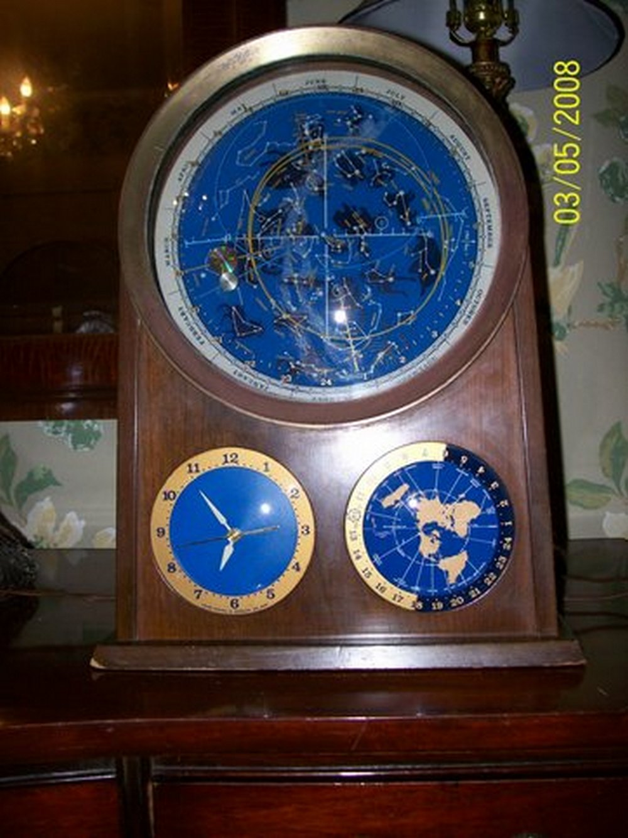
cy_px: 419
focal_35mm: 36
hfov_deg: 39.6
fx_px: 871
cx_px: 314
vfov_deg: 51.4
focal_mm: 6
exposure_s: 1/64
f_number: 2.7
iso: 80
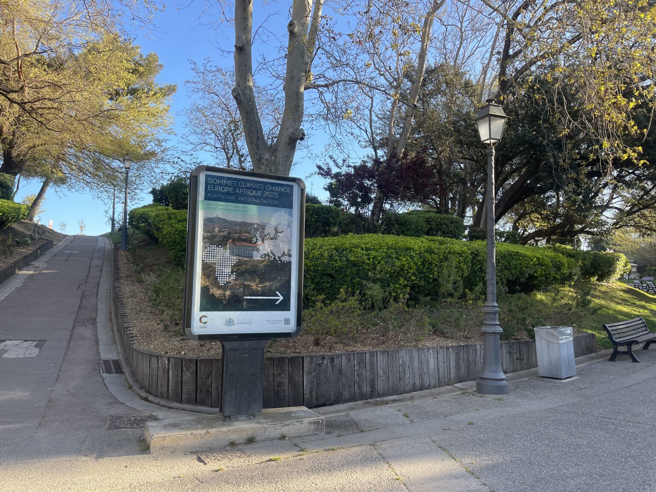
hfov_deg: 69.4
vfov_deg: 54.9
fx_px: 474
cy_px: 246
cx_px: 328
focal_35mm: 25
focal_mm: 5.1
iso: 32
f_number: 1.6
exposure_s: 1/615
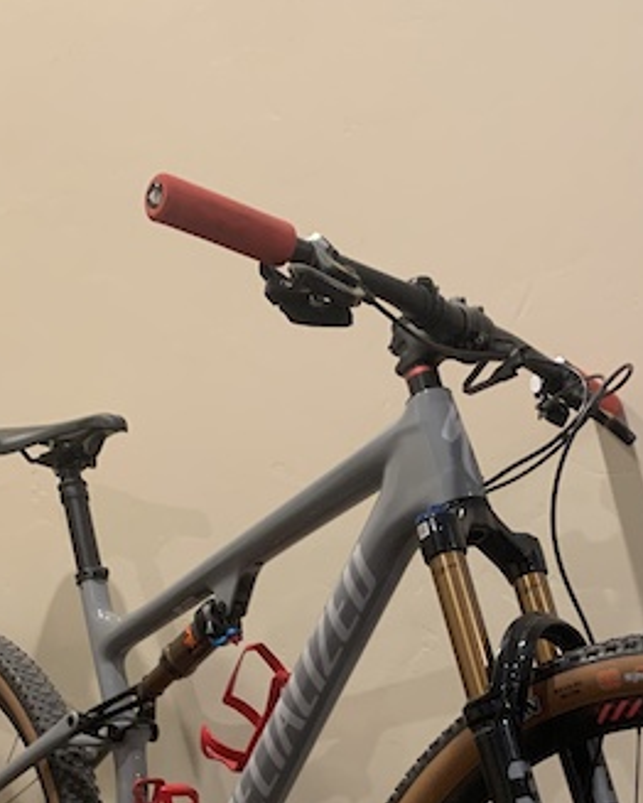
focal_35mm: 62
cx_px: 432
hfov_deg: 24.5
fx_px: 1473
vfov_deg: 28.5
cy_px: 808
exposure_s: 1/40
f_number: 1.8
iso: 250
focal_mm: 4.25
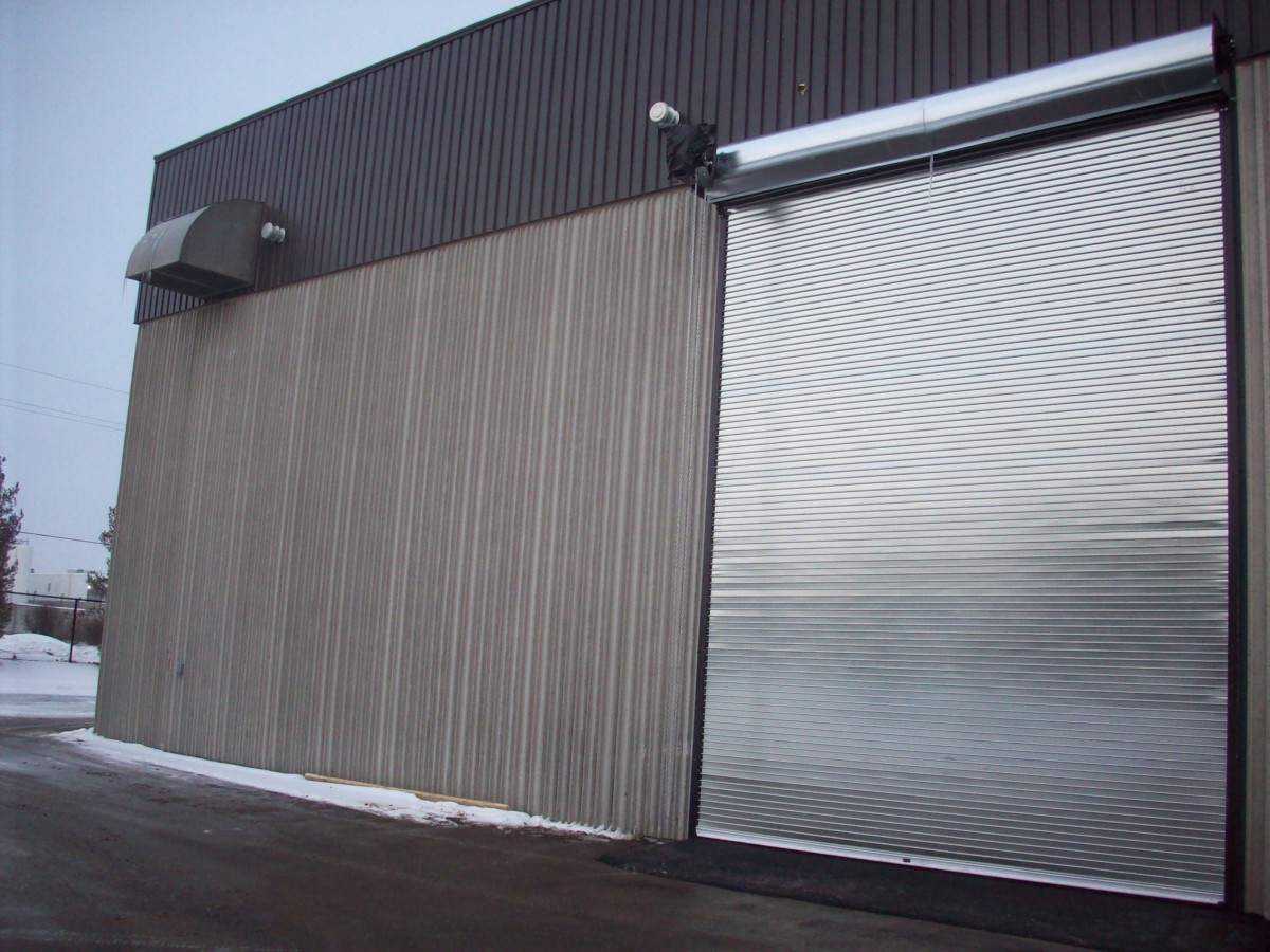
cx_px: 635
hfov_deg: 50.1
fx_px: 1357
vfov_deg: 38.7
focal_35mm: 37
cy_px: 476
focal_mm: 6.2
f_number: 2.8
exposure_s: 1/128
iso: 125
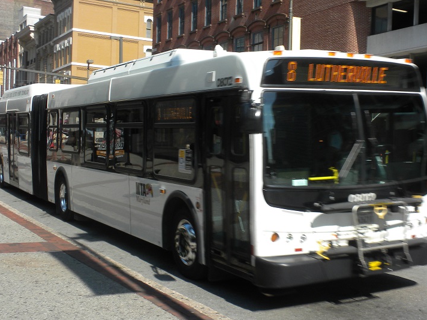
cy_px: 163
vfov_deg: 28.0
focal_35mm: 52
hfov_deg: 36.8
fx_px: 641
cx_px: 220
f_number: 10
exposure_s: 1/92.4
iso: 64
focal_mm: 6.6
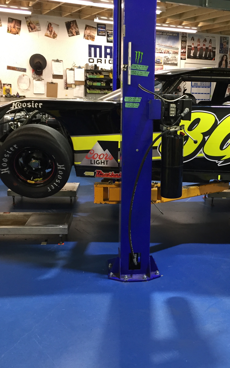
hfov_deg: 30.2
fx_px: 421
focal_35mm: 42
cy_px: 185
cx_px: 164
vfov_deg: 47.2
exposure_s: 1/30
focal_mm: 4.15
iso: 100
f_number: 2.2
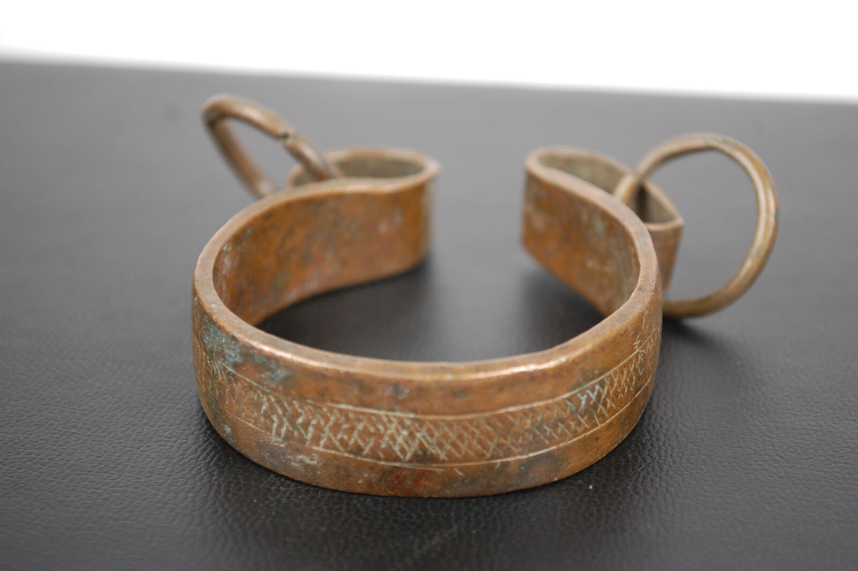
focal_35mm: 82
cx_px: 429
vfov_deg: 16.5
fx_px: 1965
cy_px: 286
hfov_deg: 24.6
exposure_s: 1/80
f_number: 5.6
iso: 400
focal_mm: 55
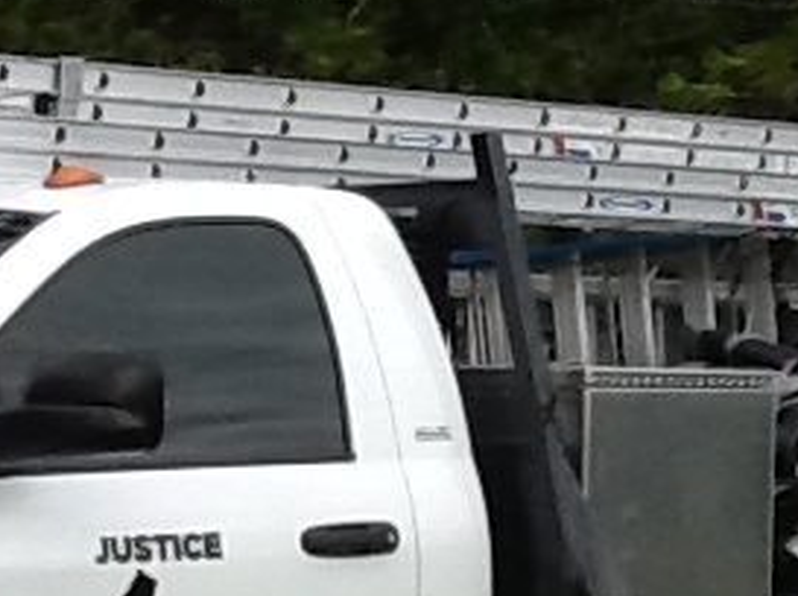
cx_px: 108
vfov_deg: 9.4
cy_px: 704
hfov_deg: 12.7
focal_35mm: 155
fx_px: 3568
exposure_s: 1/863
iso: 40
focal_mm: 2.03
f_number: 2.4
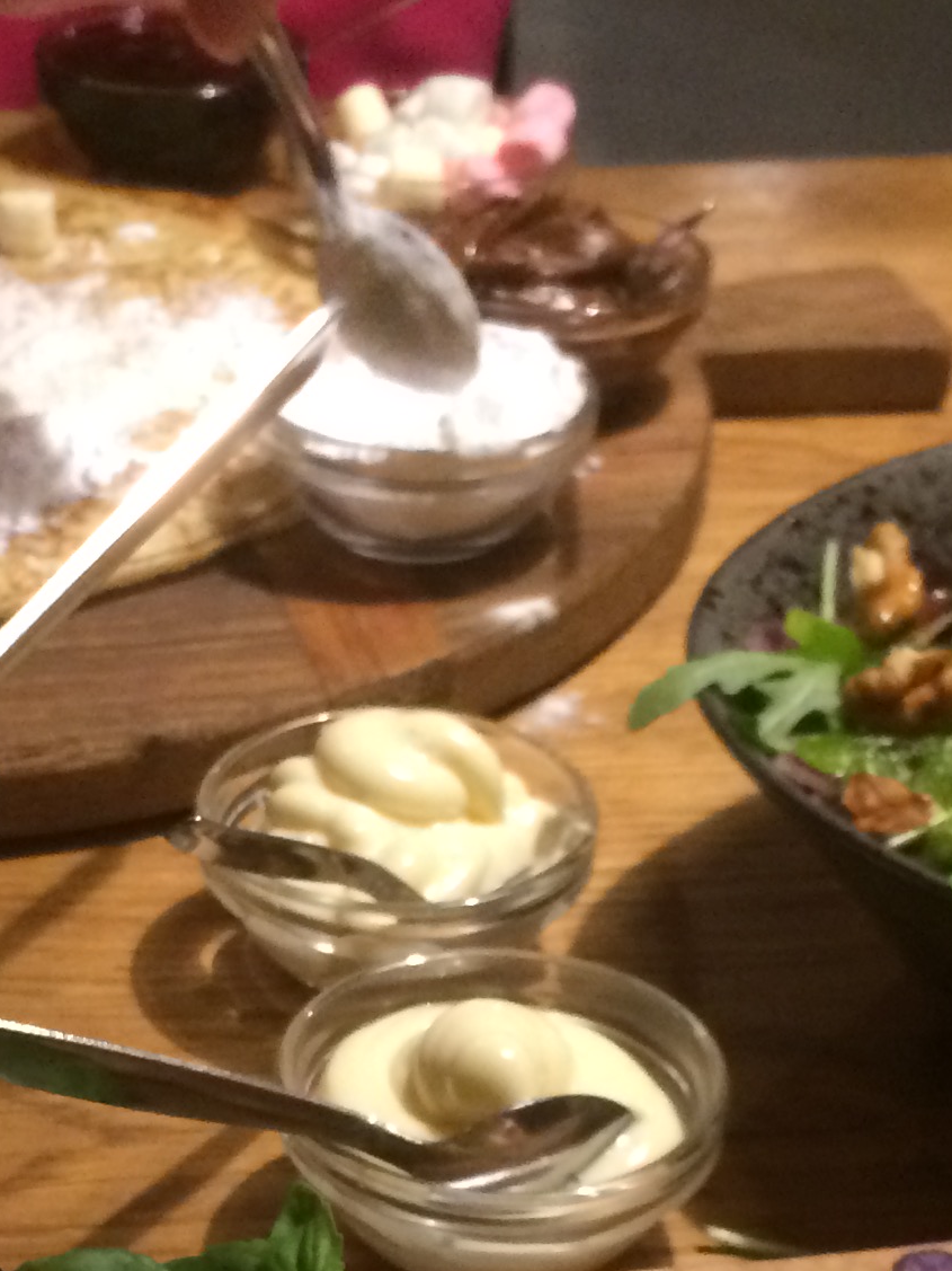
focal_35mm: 84
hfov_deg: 17.5
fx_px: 3081
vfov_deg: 22.4
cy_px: 1254
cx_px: 246
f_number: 2.2
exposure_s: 1/20
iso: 320
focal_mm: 4.15
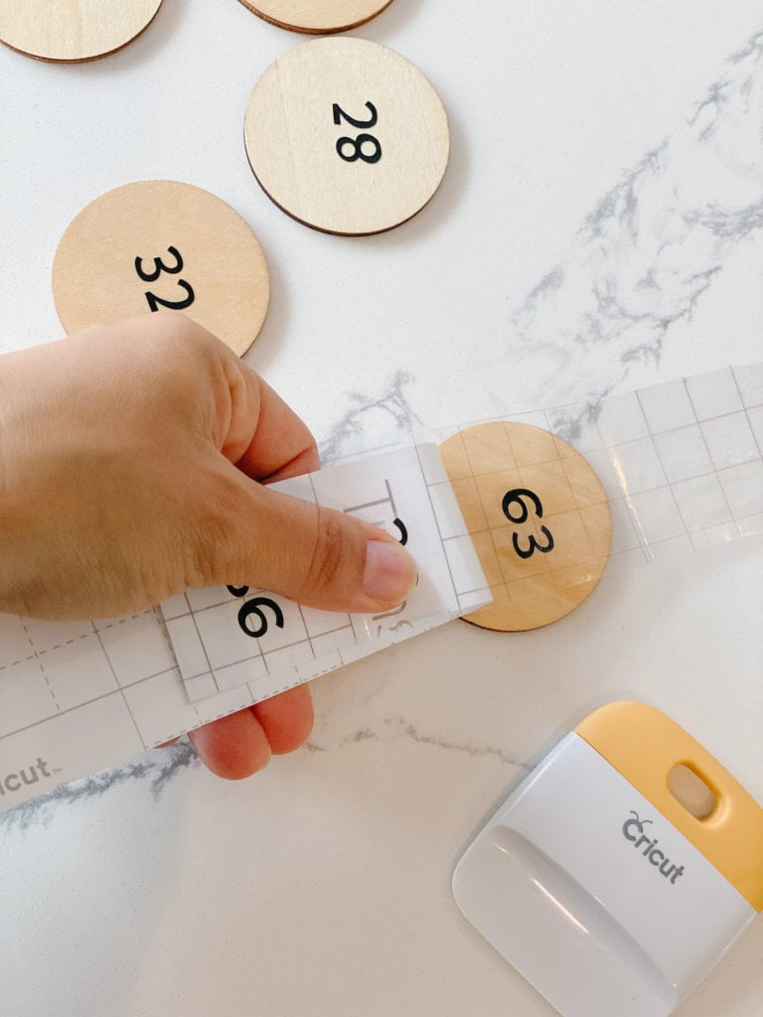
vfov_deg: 36.8
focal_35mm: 52
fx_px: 1528
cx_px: 382
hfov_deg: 28.0
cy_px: 508
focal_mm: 6
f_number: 2
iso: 125
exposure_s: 1/120
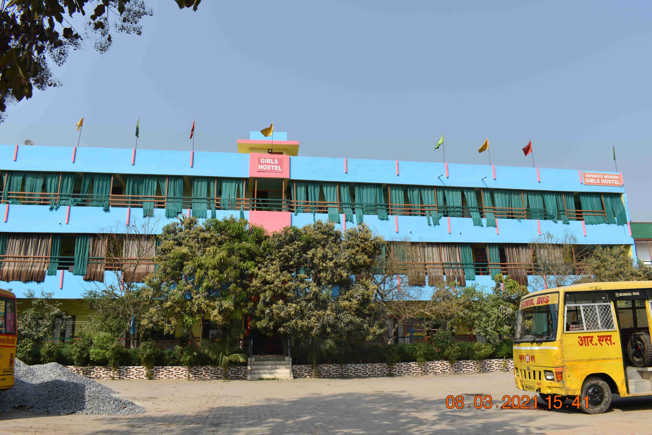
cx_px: 326
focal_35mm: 27
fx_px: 489
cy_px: 218
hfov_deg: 67.4
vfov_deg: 47.9
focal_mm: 18
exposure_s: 1/200
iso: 100
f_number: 10
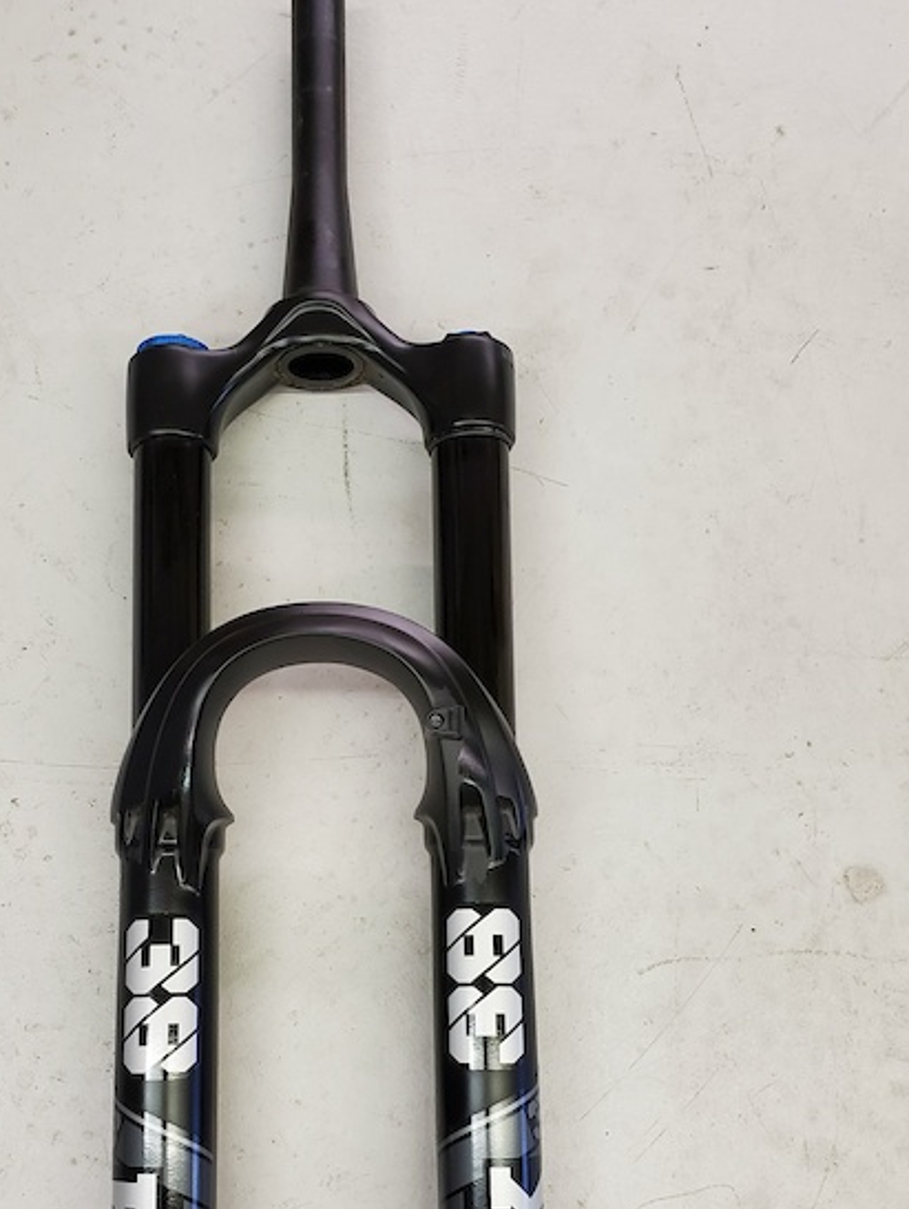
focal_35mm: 38
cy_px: 811
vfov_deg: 48.1
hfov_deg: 37.6
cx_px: 367
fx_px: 1329
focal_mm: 4.3
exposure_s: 1/40
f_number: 2.4
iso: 200
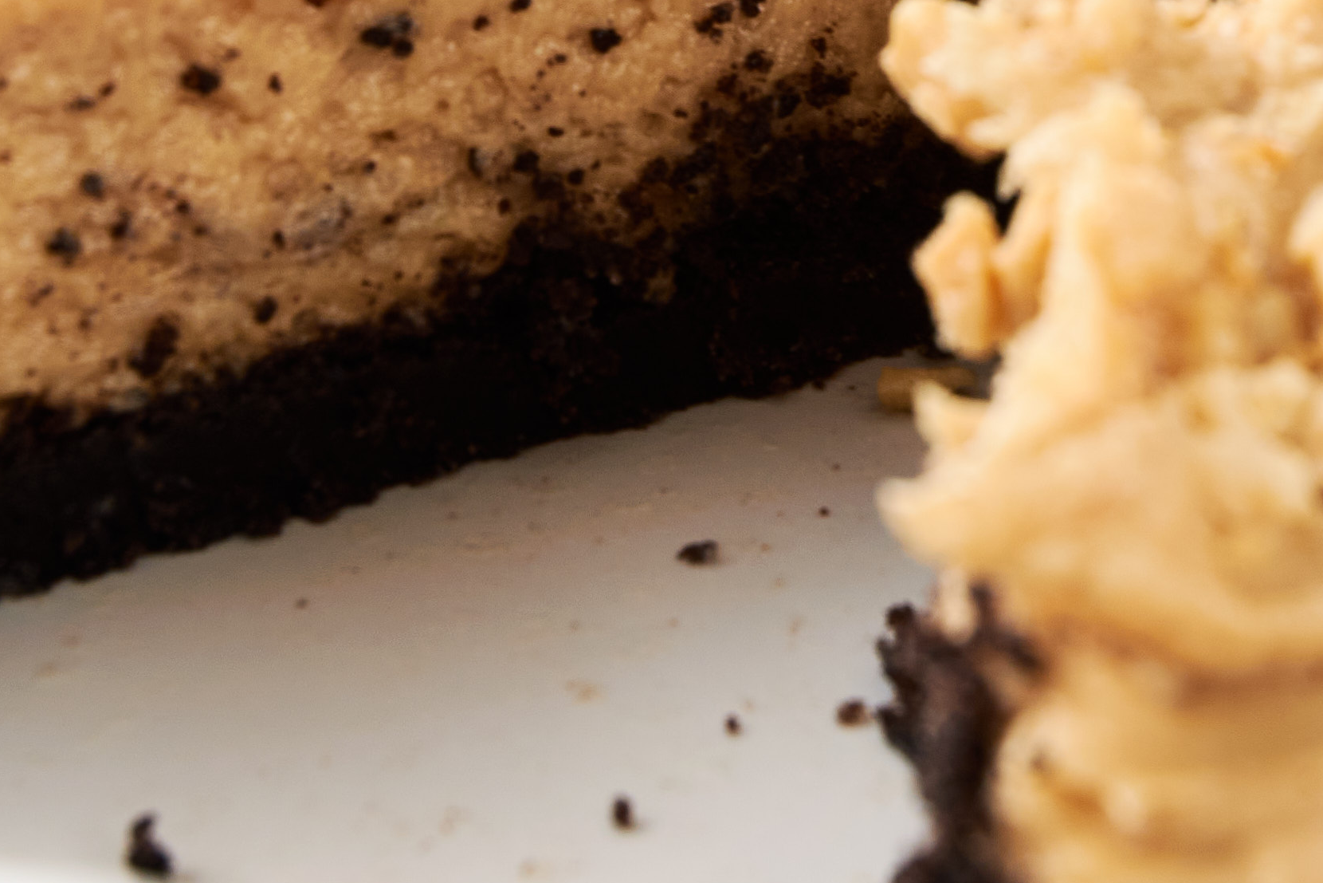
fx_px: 8636
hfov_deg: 8.7
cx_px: 994
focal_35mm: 235
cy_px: -195
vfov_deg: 5.8
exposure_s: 1/100
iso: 100
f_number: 8
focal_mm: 44
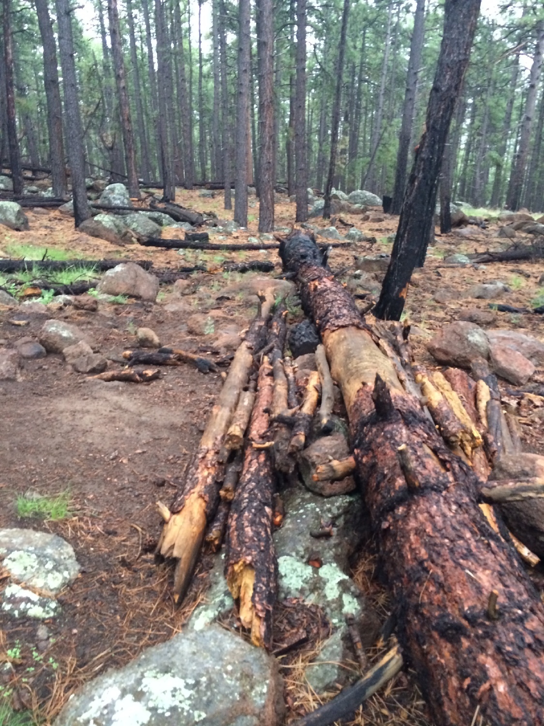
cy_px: 363
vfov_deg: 60.0
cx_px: 272
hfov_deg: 46.8
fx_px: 629
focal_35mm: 30
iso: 200
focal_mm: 4.12
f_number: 2.2
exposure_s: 1/30
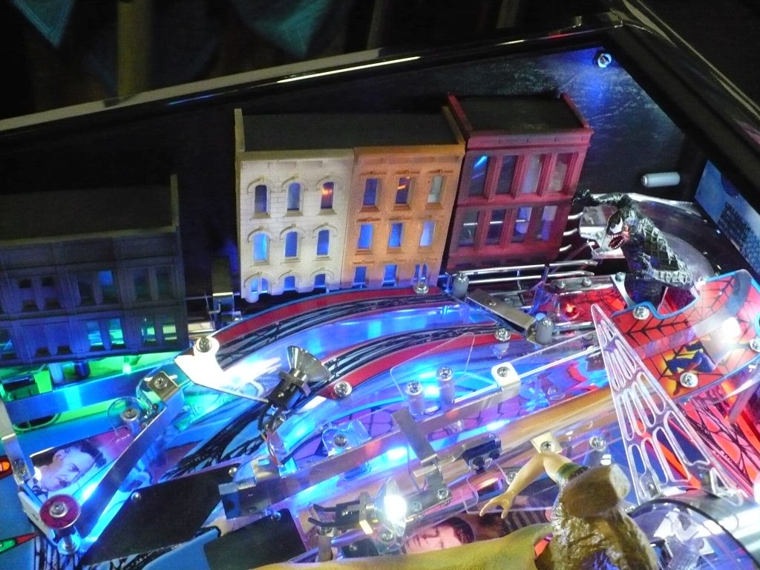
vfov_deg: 38.7
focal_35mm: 37
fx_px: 812
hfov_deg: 50.1
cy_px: 285
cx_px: 380
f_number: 2.8
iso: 800
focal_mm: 6.1
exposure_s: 1/60
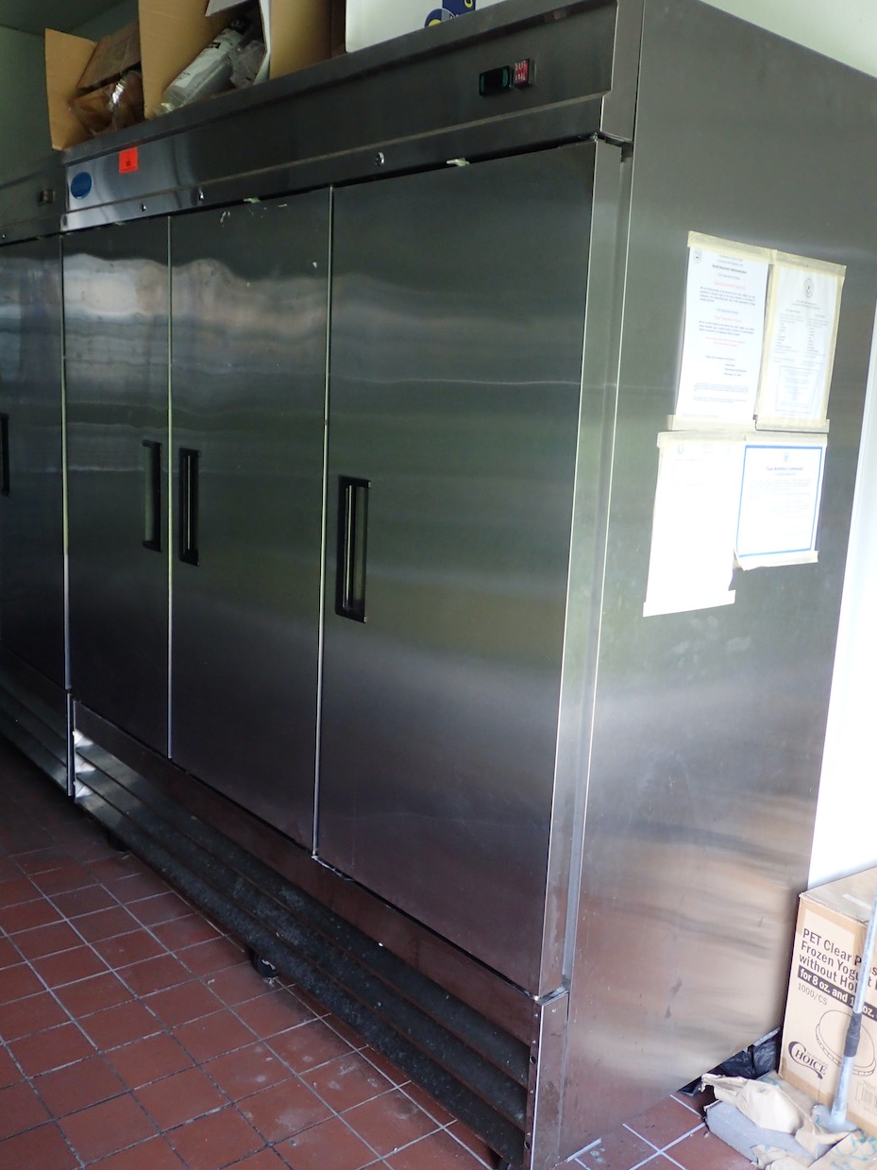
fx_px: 1047
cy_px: 577
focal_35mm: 31
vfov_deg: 58.4
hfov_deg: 45.4
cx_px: 443
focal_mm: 5.5
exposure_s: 1/30
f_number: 2.3
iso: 250
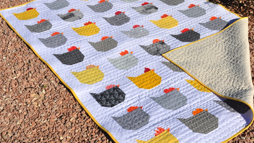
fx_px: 411
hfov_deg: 34.3
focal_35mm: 61
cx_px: 108
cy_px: 62
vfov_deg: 19.7
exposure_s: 1/250
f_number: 16
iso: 200
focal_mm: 32
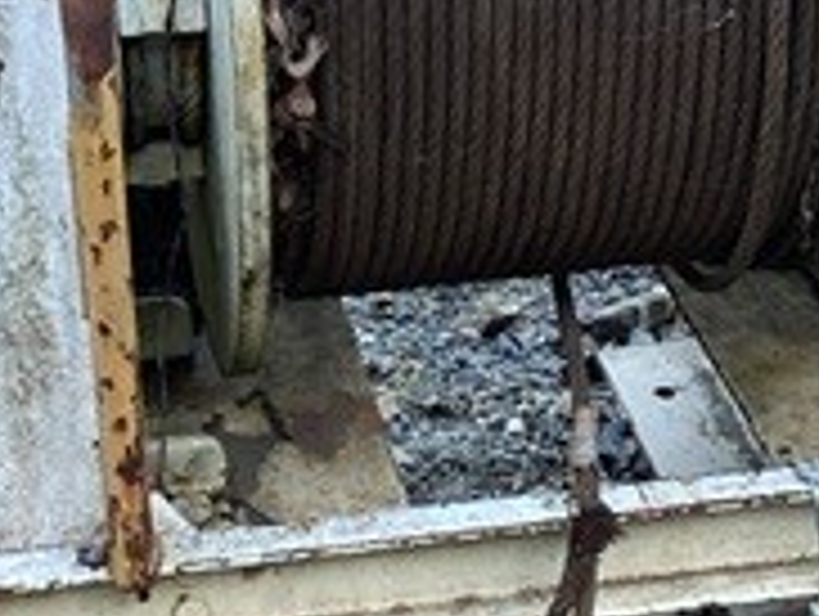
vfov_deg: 13.6
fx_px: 2582
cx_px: 410
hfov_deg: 18.0
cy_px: 171
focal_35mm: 109
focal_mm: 3.3
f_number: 2.4
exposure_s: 1/60
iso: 80
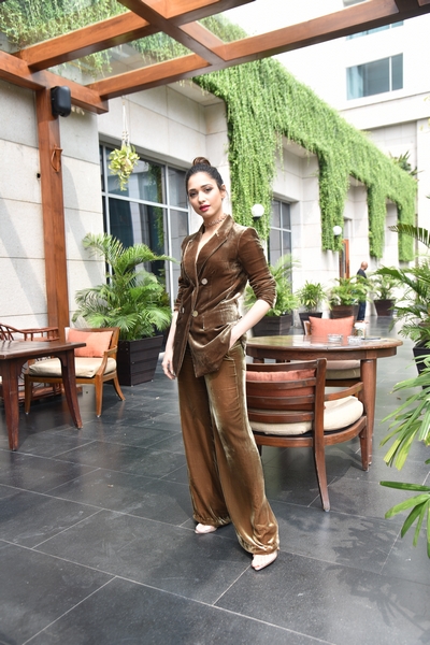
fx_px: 537
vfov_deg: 61.9
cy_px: 322
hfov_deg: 43.6
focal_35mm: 30
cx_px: 215
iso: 250
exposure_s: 1/400
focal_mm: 30
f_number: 5
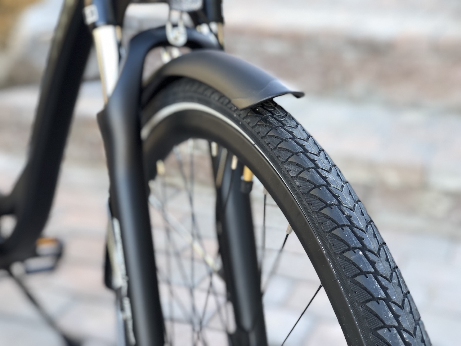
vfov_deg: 28.0
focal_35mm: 52
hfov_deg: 36.8
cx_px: 230
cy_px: 173
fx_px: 693
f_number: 2.4
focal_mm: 6
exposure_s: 1/60
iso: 32
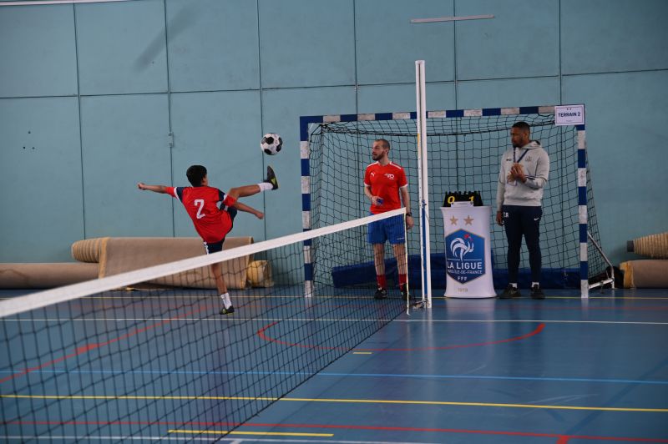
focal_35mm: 70
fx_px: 1298
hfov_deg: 28.9
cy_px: 222
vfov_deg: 19.4
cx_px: 334
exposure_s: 1/160
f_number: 2.8
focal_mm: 70
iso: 400
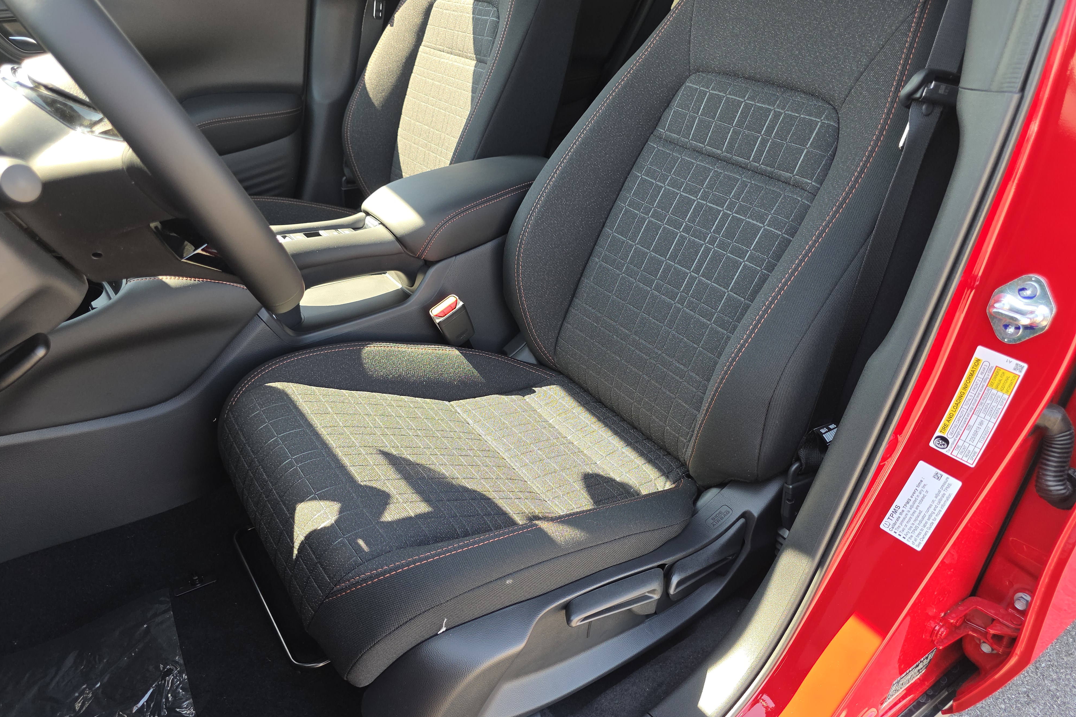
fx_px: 717
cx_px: 537
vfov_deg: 53.1
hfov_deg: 73.7
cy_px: 374
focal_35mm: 24
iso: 50
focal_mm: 6.3
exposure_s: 1/180
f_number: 1.7
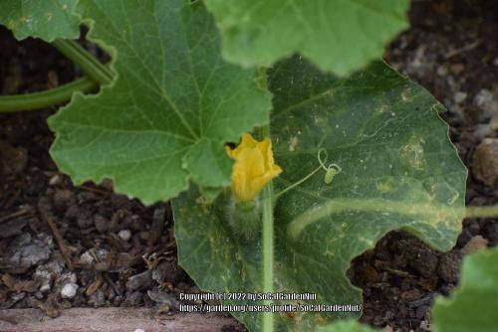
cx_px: 249
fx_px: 2408
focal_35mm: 174
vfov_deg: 7.9
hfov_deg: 11.8
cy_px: 166
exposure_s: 1/500
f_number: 5.6
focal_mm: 116
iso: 400
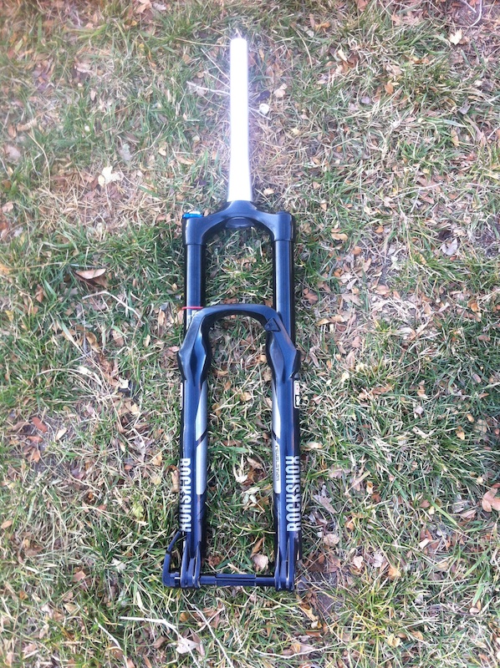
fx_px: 676
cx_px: 250
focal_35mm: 35
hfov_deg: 40.6
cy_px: 334
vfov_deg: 52.7
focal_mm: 3.85
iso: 100
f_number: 2.8
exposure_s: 1/40
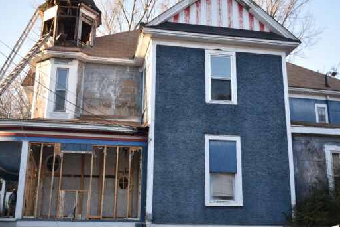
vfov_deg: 30.2
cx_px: 170
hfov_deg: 44.0
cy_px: 115
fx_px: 420
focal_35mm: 45
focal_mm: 29
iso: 400
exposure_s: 1/250
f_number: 5
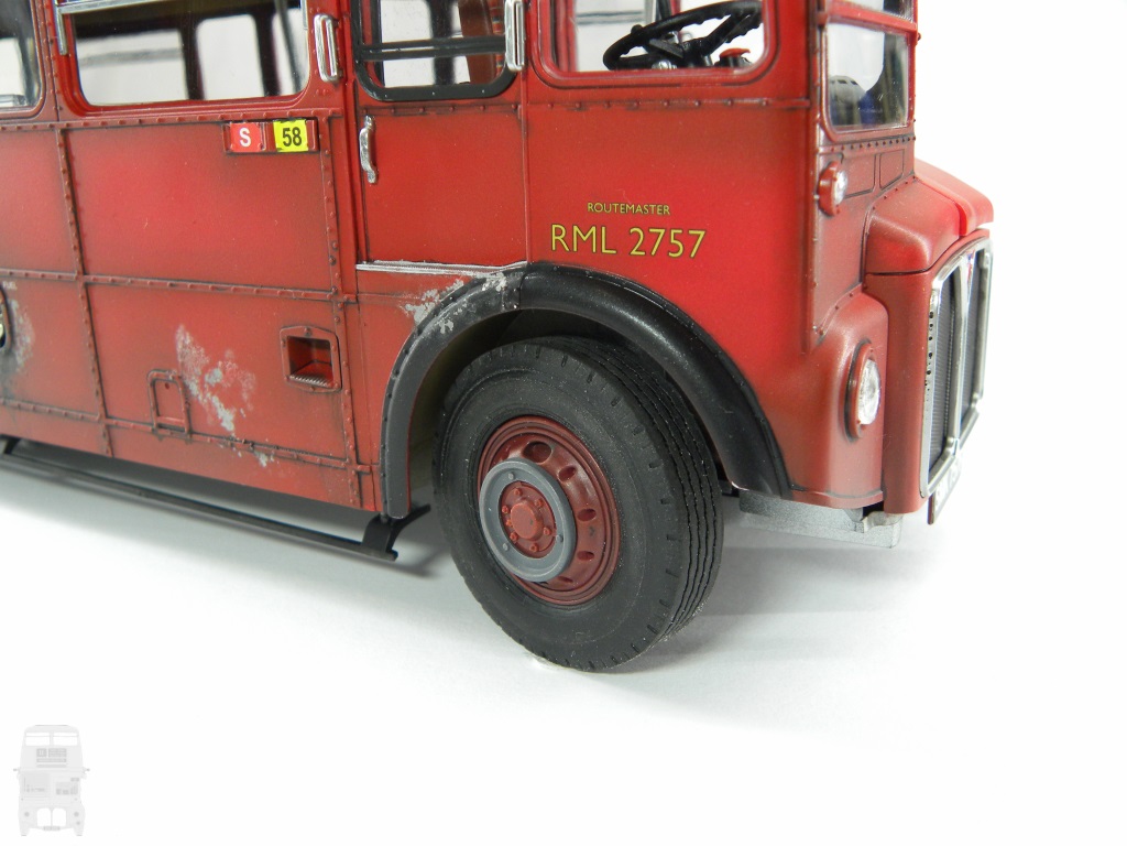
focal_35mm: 33
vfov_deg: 42.9
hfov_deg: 55.4
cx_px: 564
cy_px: 423
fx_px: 1074
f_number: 2.8
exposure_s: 1/60
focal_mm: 5.9
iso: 126
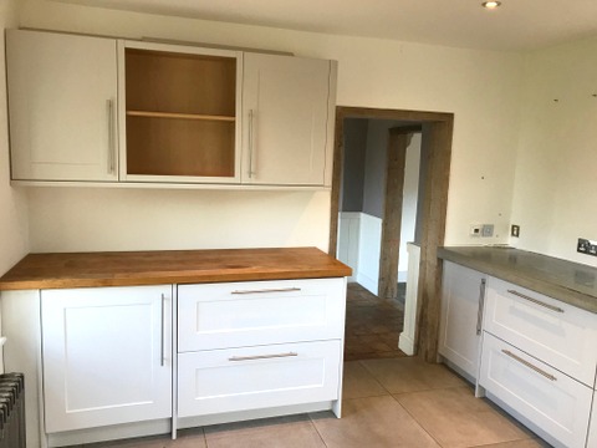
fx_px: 483
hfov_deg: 63.4
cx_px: 298
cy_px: 224
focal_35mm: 28
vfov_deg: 49.7
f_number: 1.8
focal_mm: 3.99
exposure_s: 1/33
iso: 25
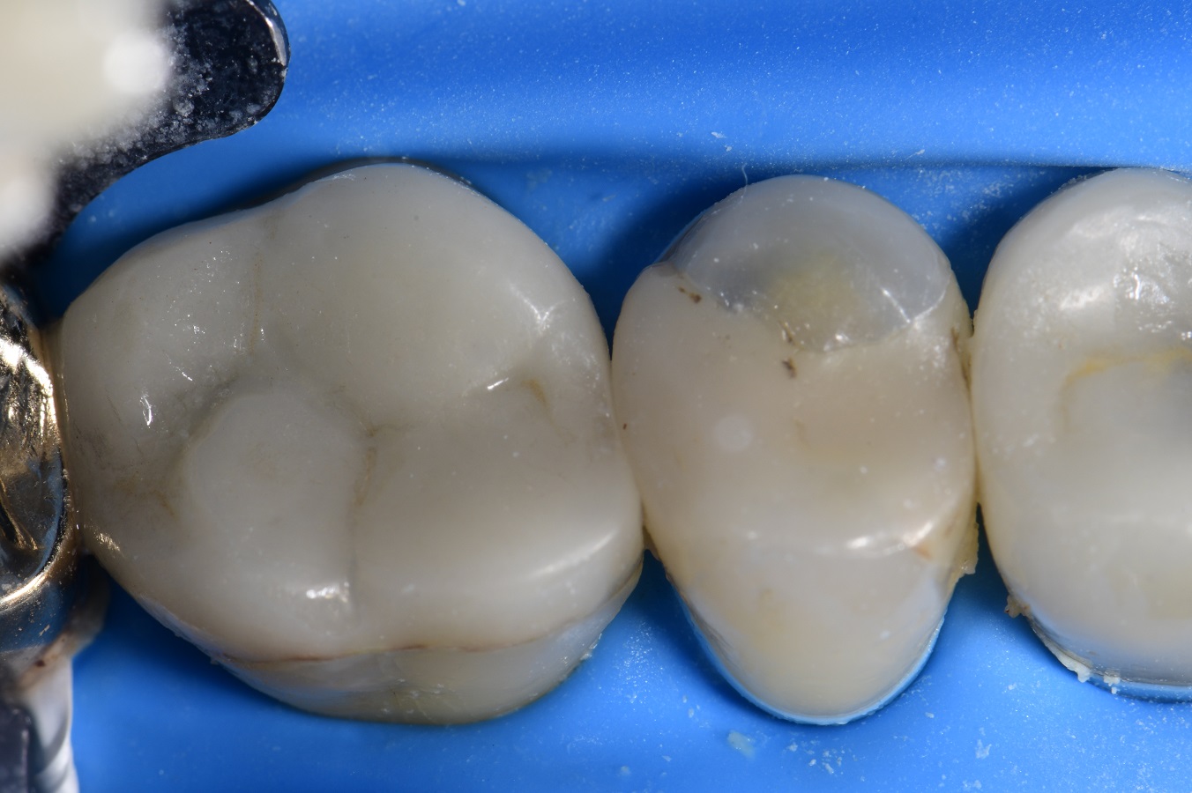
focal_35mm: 157
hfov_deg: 13.1
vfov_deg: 8.7
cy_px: 396
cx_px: 596
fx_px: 5196
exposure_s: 1/160
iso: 200
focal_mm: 105
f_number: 32
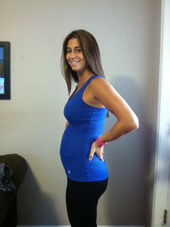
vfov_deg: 52.7
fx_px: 230
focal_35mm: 35
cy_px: 114
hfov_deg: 40.6
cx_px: 85
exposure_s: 1/15
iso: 640
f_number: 2.8
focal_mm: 3.85
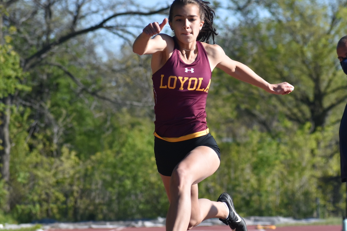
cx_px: 205
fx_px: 3094
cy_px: 125
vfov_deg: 4.3
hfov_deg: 6.4
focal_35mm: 321
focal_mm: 140
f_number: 5.6
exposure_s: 1/2000
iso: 400
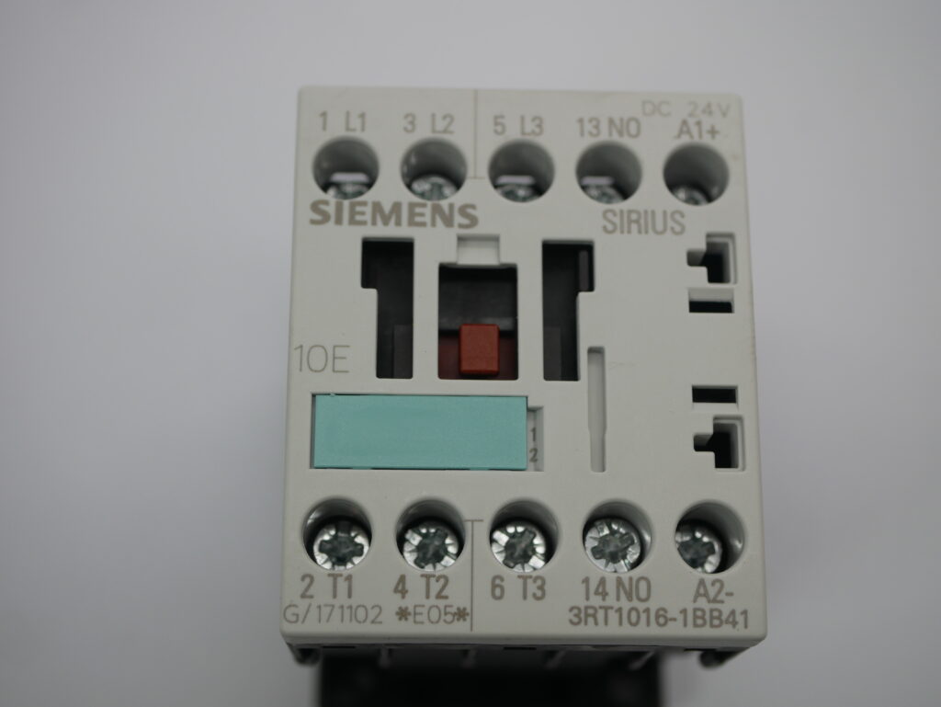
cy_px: 354
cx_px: 470
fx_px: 1632
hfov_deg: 32.2
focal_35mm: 60
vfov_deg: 24.4
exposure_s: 1/250
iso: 200
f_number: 4
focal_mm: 30
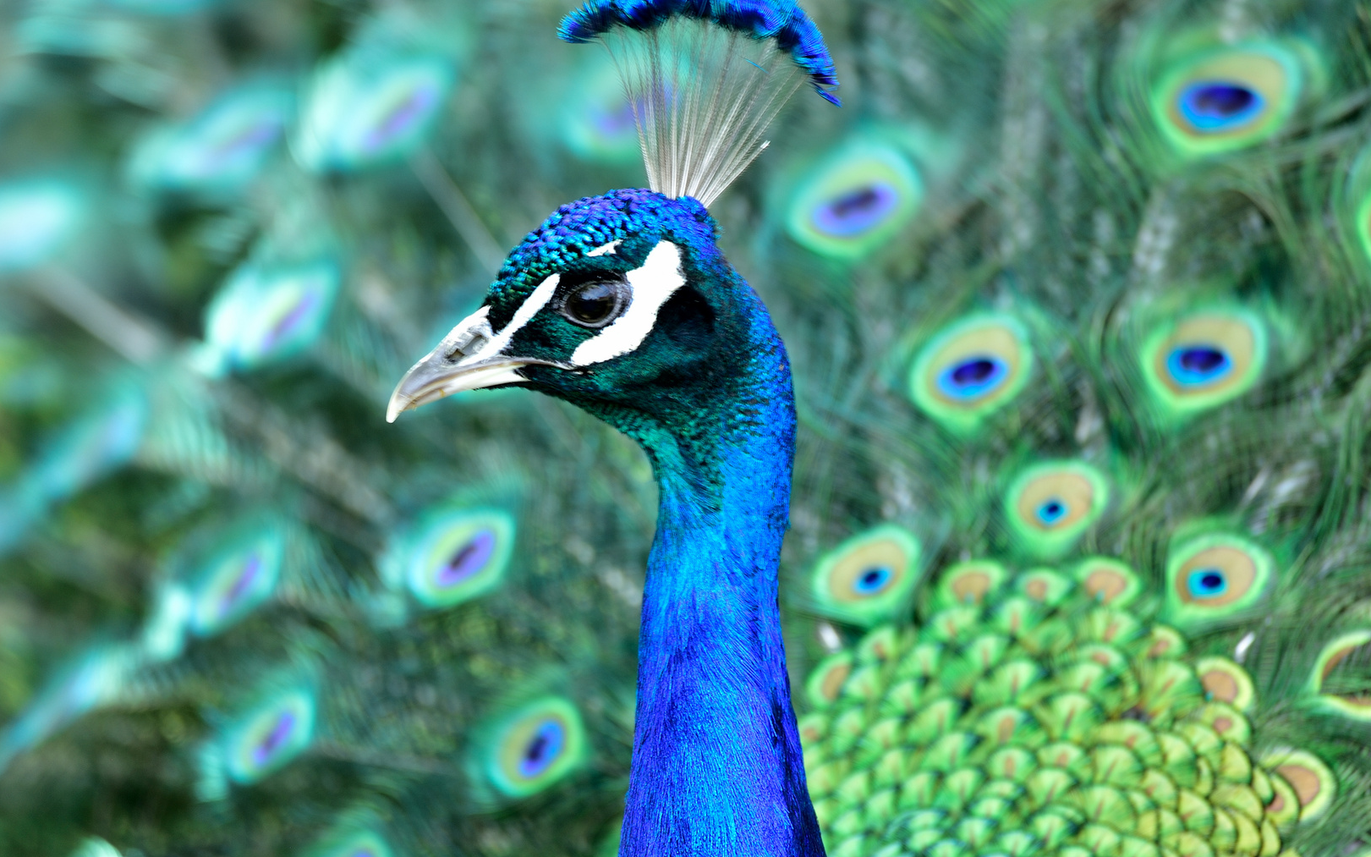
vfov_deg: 2.1
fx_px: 22866
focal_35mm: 612
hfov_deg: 3.4
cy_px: 443
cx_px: 686
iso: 200
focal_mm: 600
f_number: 6.3
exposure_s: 1/30
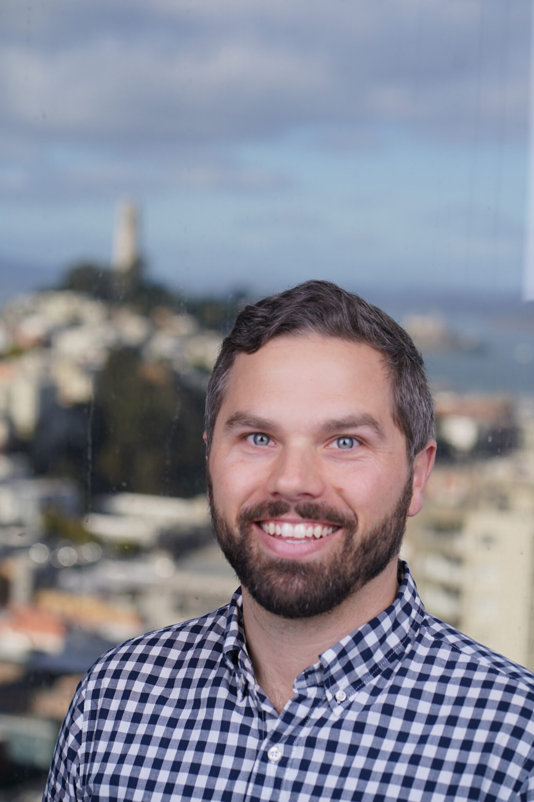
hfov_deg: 16.1
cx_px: 267
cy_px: 401
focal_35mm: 85
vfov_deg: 23.9
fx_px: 1891
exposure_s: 1/1000
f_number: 5
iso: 160
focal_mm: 85
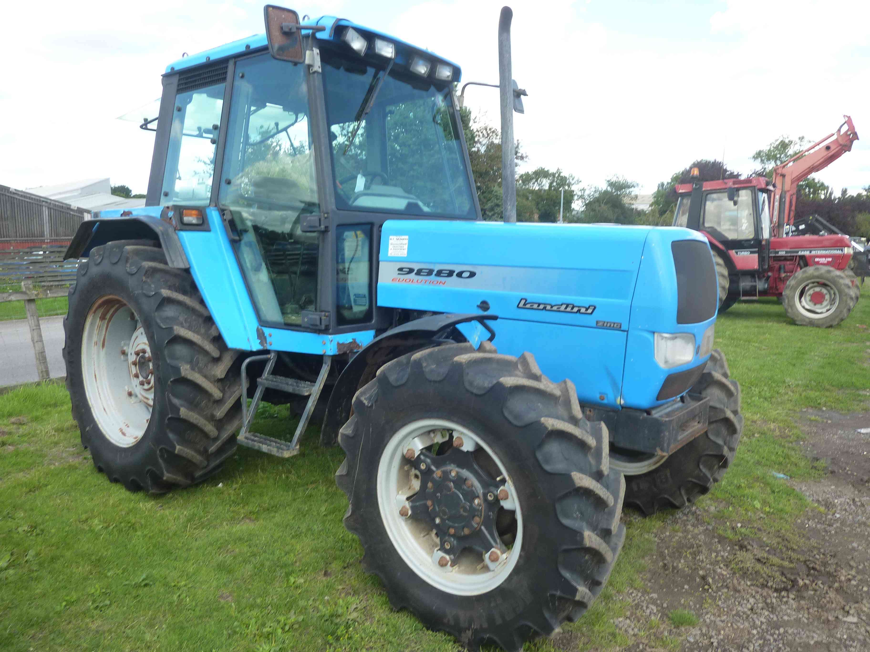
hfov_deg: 69.4
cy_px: 326
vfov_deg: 54.9
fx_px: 628
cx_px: 435
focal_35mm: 25
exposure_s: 1/160
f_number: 4
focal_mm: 4.1
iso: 125
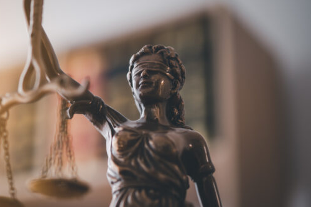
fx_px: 829
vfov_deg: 14.2
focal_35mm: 96
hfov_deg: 21.2
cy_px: 100
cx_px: 106
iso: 200
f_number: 3
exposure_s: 1/350
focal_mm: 60
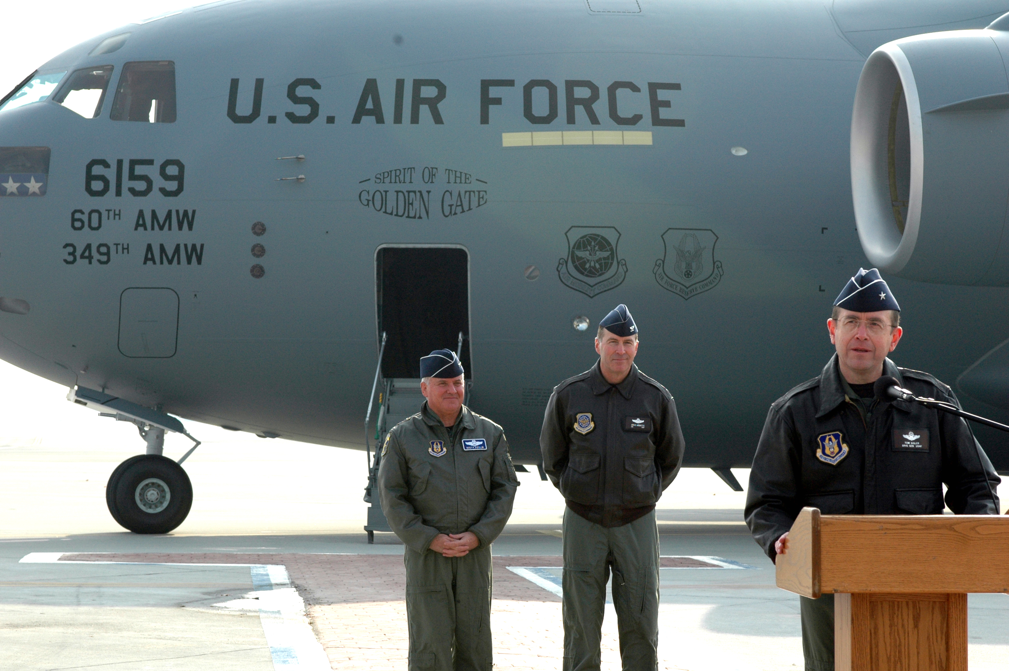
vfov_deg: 13.0
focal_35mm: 105
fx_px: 2940
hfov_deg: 19.5
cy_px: 336
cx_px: 504
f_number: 10
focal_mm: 70
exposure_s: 1/400
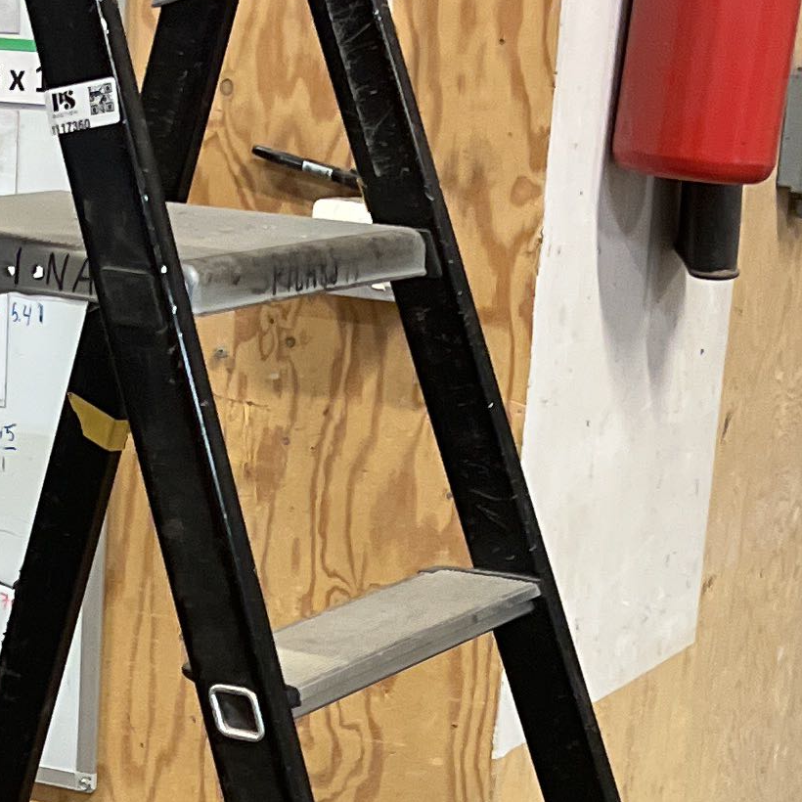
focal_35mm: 113
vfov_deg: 15.2
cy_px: 727
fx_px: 2962
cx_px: 247
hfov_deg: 15.4
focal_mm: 5.7
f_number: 1.5
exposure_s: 1/50
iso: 320
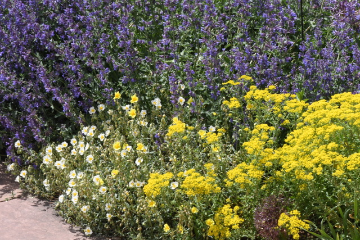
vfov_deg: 8.7
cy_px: 120
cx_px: 180
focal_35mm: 158
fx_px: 1575
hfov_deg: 13.0
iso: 1000
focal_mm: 105
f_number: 25
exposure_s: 1/160
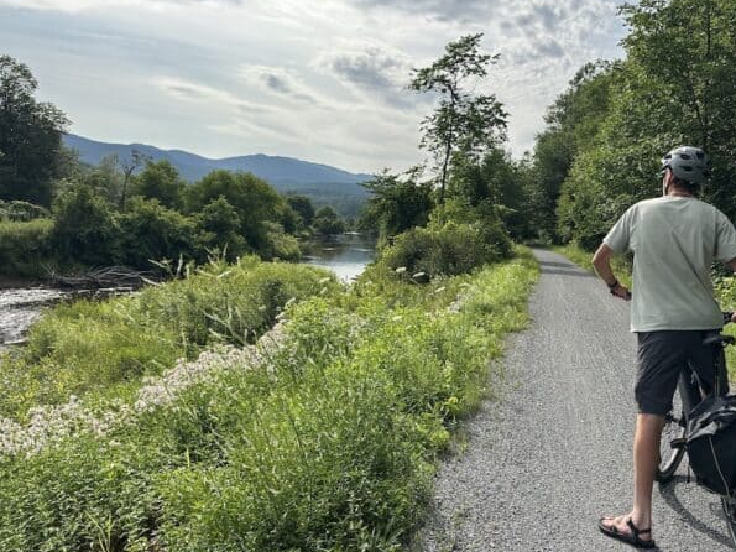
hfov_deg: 57.7
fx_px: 659
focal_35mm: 31
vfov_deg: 45.4
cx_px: 455
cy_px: 264
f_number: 1.78
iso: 80
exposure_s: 1/6623
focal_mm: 6.86
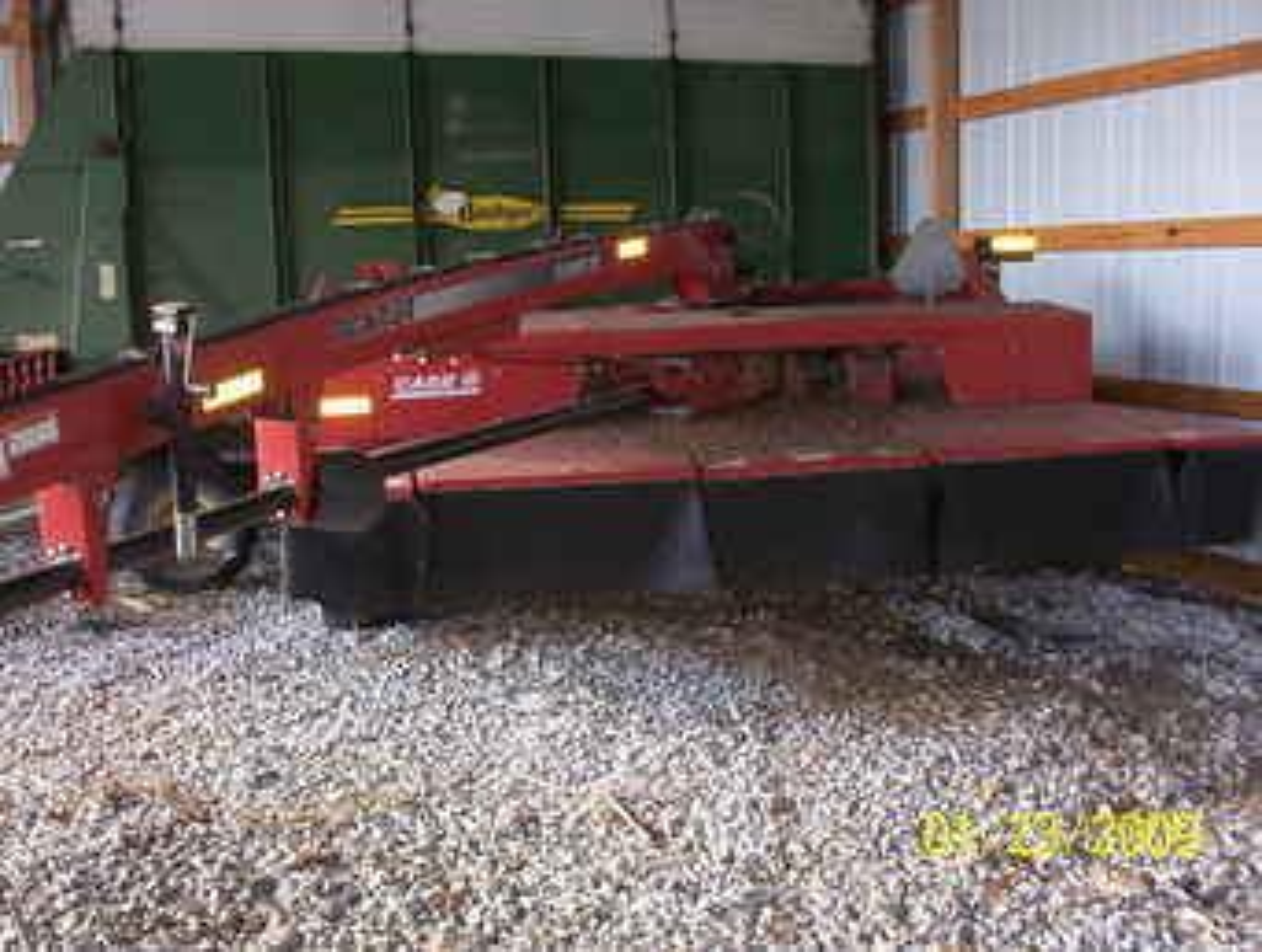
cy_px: 476
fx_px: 1425
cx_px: 631
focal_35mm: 39
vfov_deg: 36.9
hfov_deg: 47.8
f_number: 4.5
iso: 140
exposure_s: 1/30
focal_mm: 6
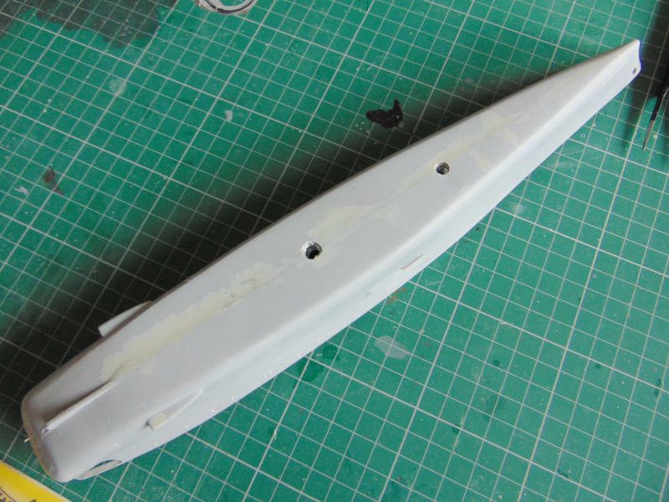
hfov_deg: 69.4
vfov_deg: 54.9
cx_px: 334
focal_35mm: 25
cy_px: 251
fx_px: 483
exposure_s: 1/30
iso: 160
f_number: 3
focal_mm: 4.5
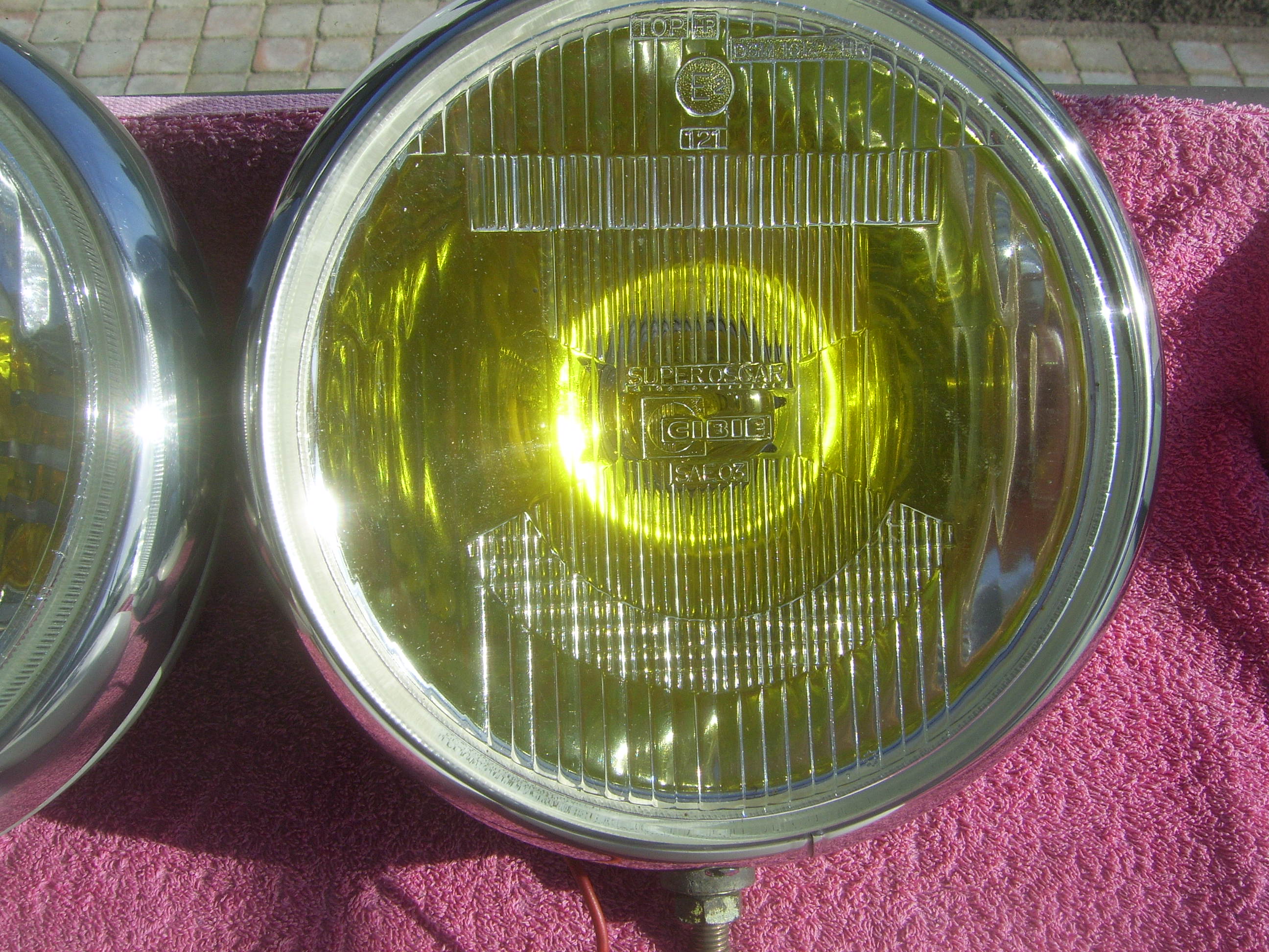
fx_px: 1393
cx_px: 634
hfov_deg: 49.0
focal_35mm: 38
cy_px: 476
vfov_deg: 37.7
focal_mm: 7.8
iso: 50
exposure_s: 1/400
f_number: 6.4
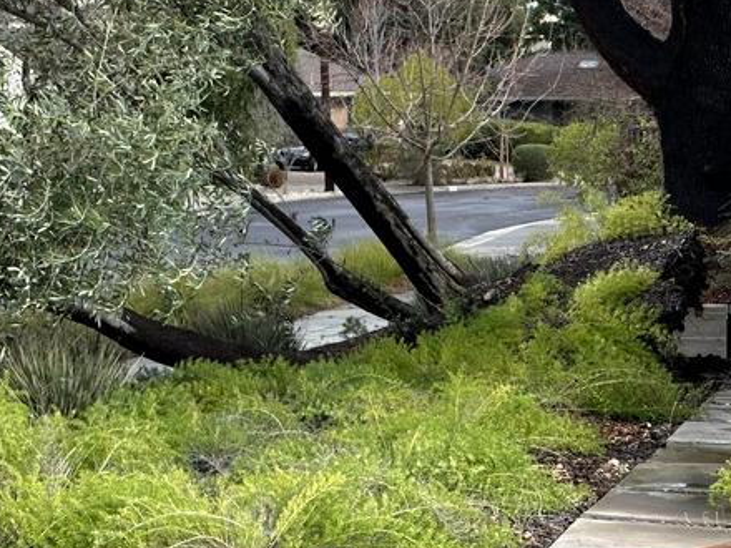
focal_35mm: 109
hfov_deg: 18.0
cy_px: 96
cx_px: 206
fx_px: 2302
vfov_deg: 13.5
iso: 64
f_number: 1.78
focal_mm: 6.86
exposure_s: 1/836
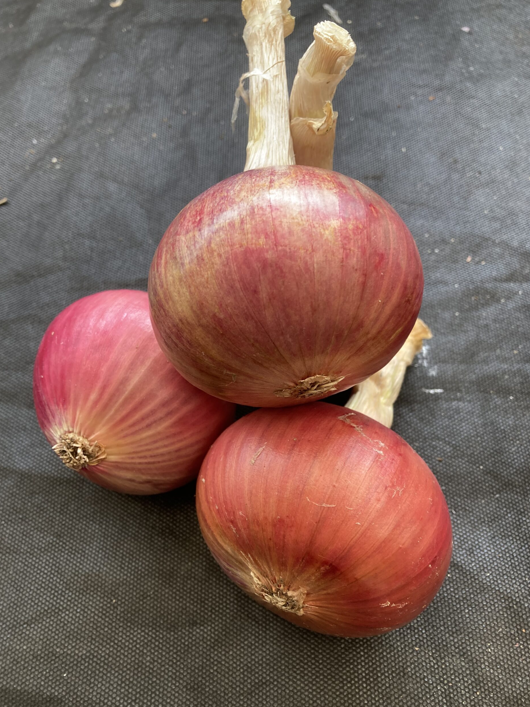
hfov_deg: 48.2
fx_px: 592
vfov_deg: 61.7
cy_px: 356
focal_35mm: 29
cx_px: 268
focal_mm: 3.99
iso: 80
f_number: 1.8
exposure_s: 1/71
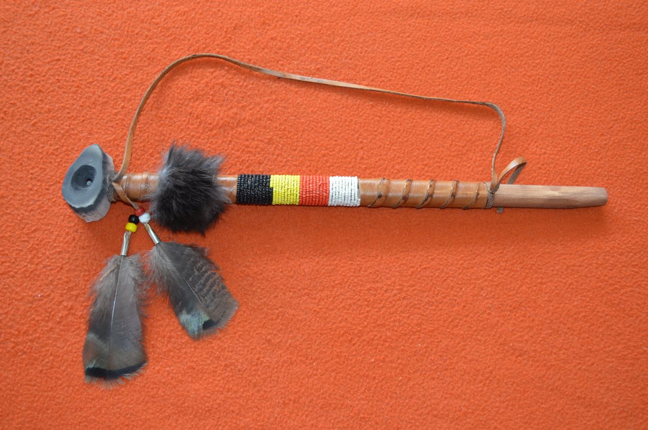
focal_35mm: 42
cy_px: 215
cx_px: 324
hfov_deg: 46.5
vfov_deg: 31.8
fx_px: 755
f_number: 4.5
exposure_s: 1/60
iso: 1800
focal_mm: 28
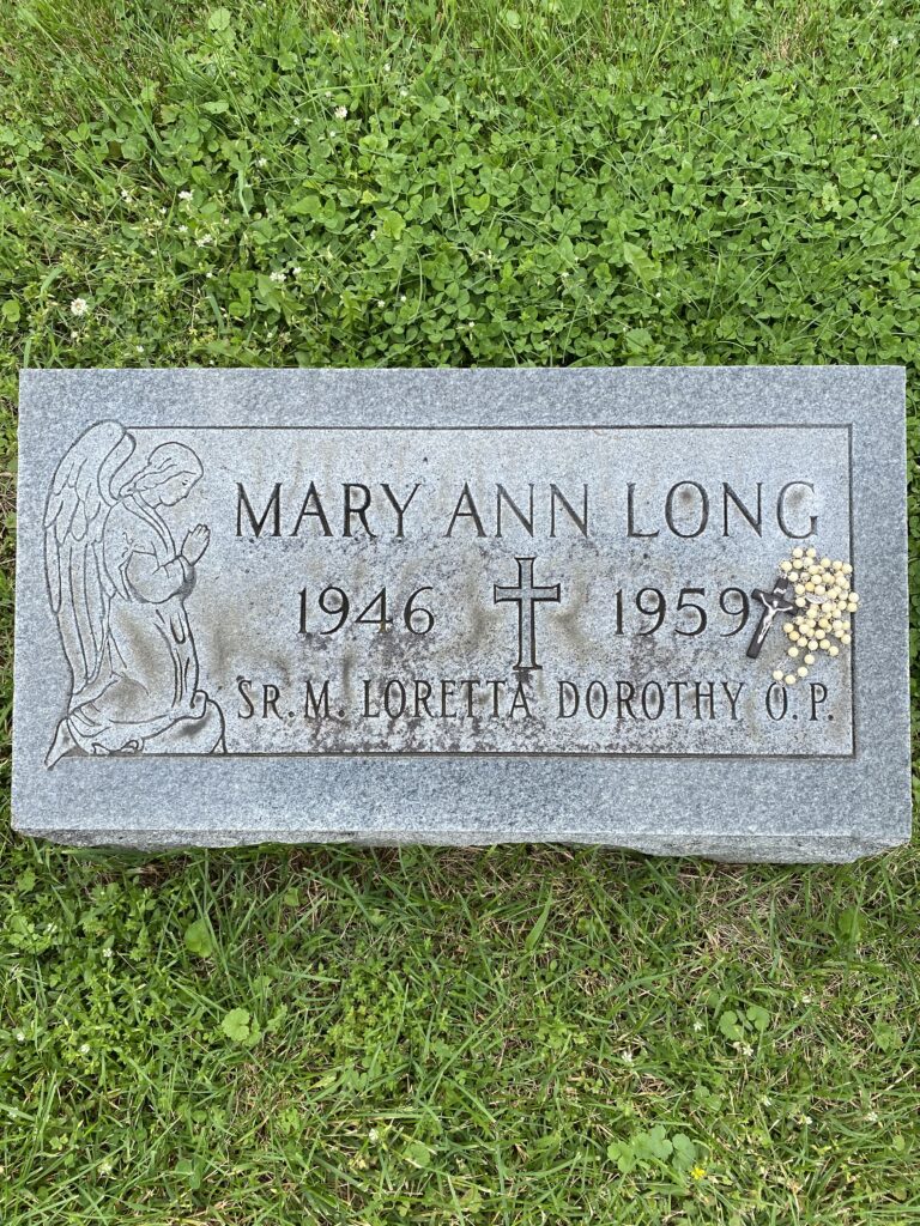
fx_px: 921
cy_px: 613
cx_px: 460
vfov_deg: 67.3
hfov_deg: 53.1
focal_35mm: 26
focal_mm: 4.25
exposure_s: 1/1431
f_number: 1.8
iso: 32
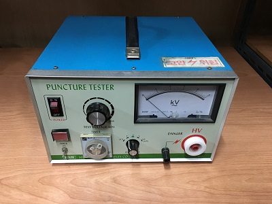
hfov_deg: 61.7
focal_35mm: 29
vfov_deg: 48.2
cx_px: 136
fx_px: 228
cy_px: 102
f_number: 2.2
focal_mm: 4.15
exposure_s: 1/15
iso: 250
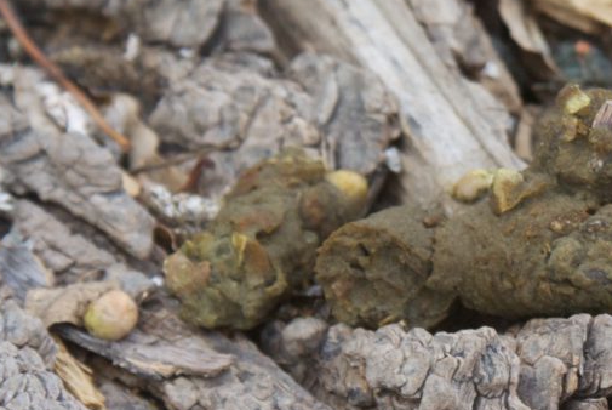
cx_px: 654
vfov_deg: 2.2
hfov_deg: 3.2
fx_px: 10883
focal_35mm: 639
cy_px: 339
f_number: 7.1
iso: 500
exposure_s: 1/125
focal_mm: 145
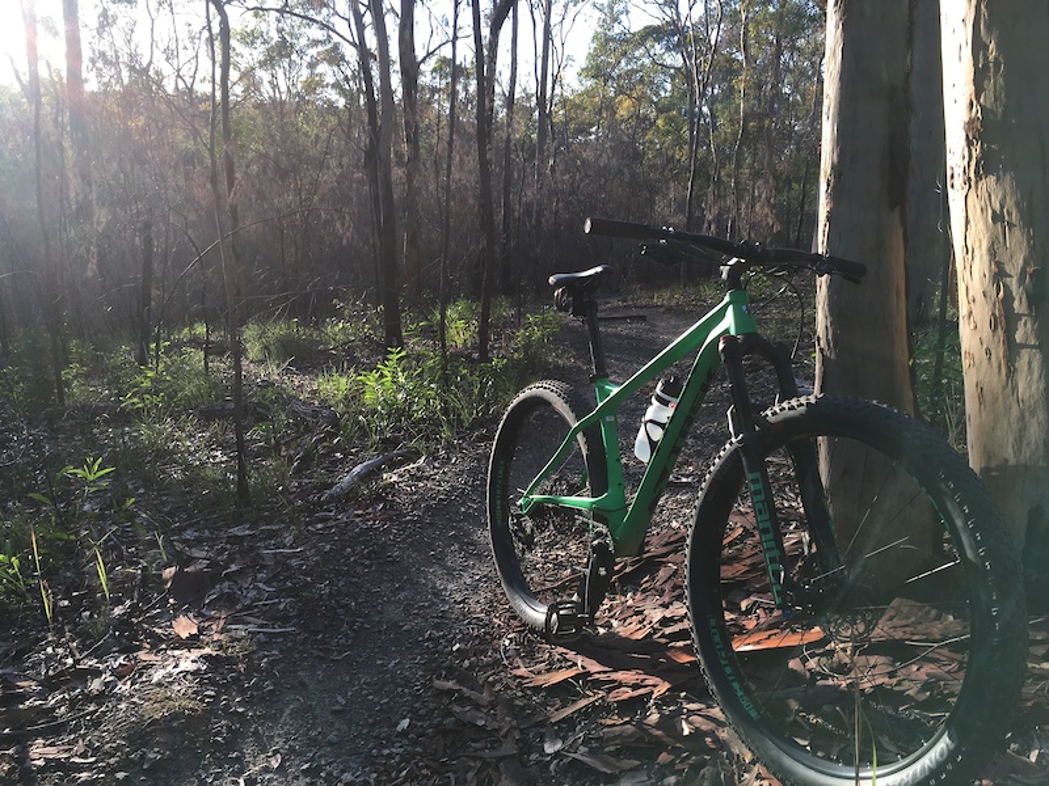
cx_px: 524
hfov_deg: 61.7
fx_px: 879
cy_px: 393
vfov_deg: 48.2
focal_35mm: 29
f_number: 2.2
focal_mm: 4.15
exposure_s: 1/213
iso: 25
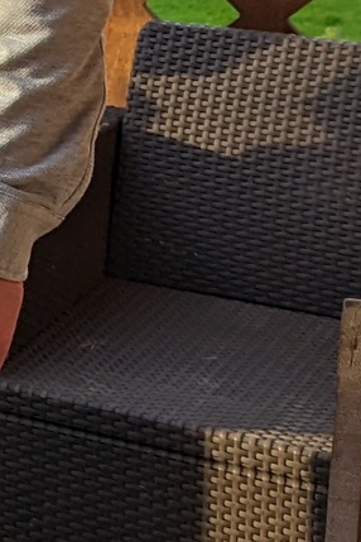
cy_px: -123
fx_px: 2241
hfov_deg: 8.4
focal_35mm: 149
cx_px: -526
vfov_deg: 13.4
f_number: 1.85
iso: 36
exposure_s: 1/409
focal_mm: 6.81
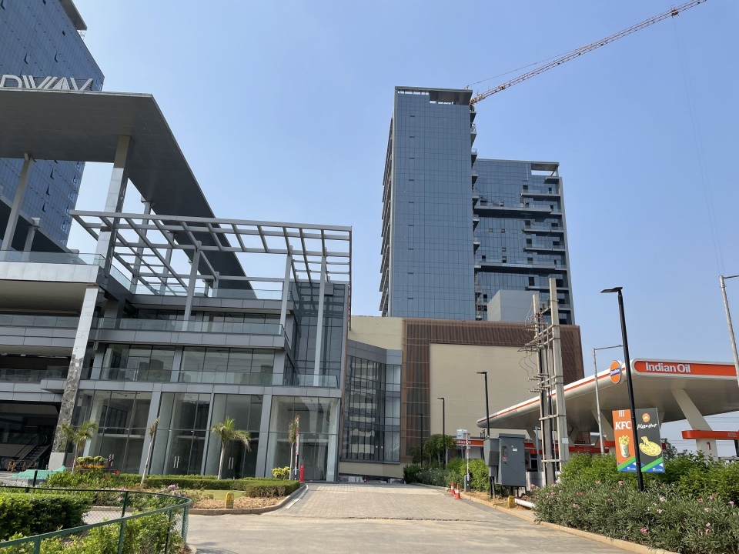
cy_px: 277
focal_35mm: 26
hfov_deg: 67.3
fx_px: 555
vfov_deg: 53.1
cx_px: 370
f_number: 1.6
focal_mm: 4.2
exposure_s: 1/3401
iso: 32
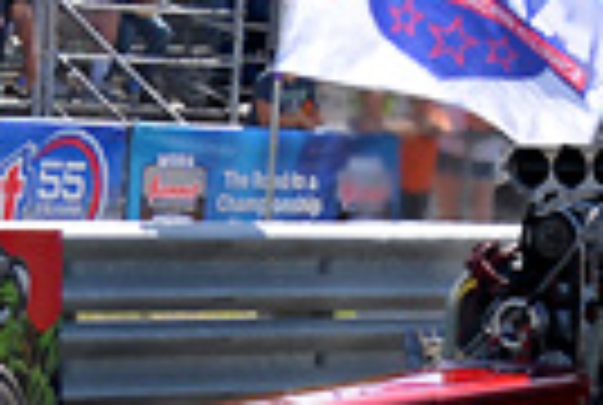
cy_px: 112
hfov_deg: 3.8
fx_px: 8763
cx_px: 1814
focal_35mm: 522
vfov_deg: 2.6
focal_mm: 70
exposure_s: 1/1600
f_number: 6.3
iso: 400
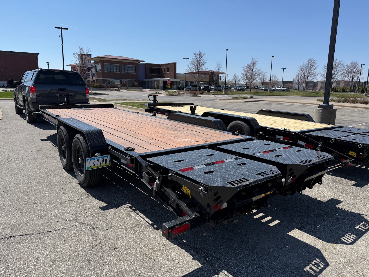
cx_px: 184
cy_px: 138
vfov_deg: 56.8
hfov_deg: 71.6
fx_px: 256
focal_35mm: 24
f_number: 1.78
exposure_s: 1/5714
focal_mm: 6.76
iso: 80
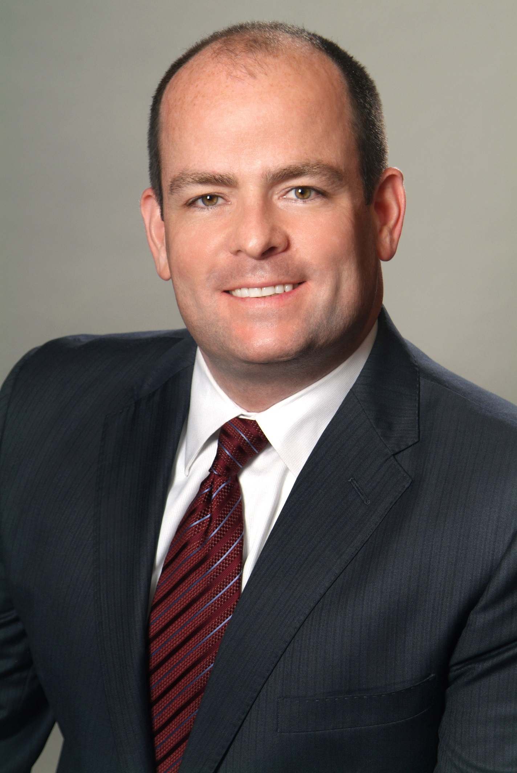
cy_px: 386
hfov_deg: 13.1
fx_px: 2256
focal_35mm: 105
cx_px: 258
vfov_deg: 19.4
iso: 160
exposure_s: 1/125
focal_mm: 70
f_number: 6.7
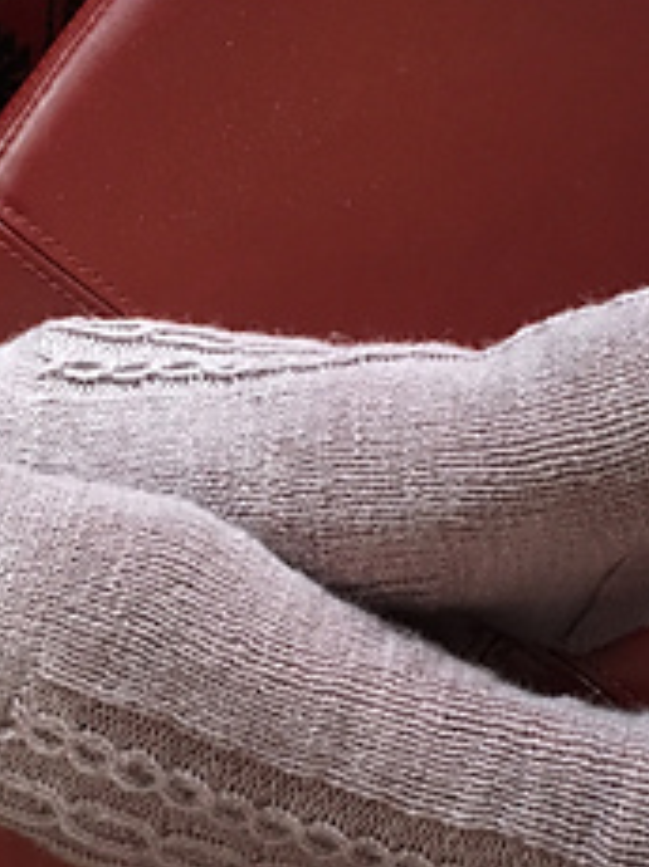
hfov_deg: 23.2
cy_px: 494
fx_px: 1578
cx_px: 375
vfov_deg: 30.7
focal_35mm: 63
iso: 200
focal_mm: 4.15
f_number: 2.2
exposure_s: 1/20
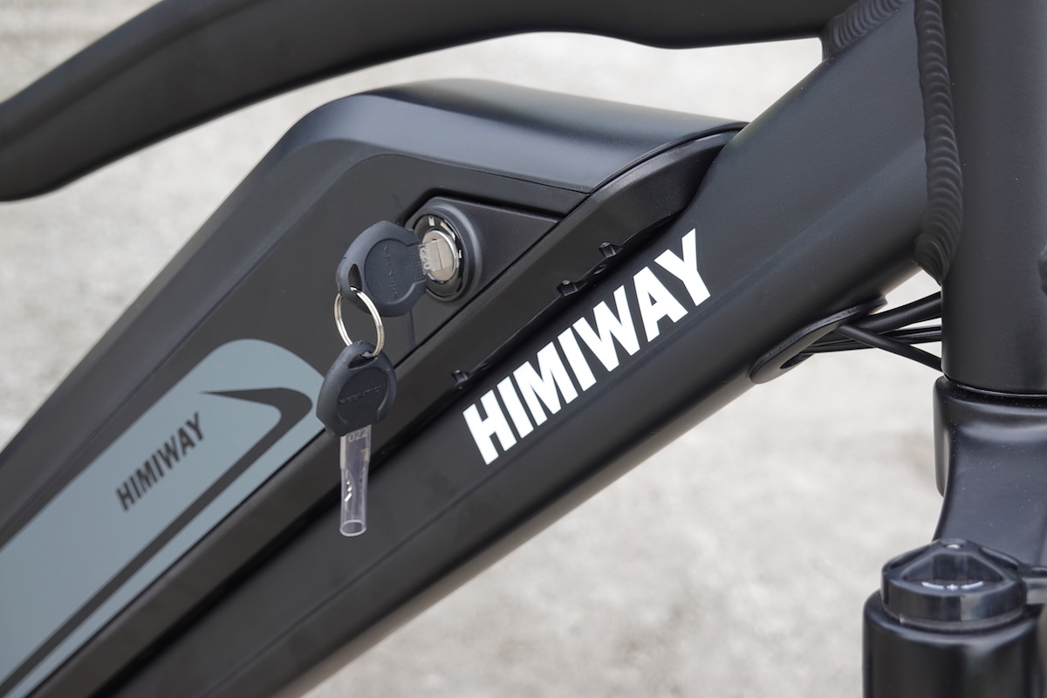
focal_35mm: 66
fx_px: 1919
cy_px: 349
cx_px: 524
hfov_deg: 30.5
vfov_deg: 20.6
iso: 100
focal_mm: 24.35
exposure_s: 1/160
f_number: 4
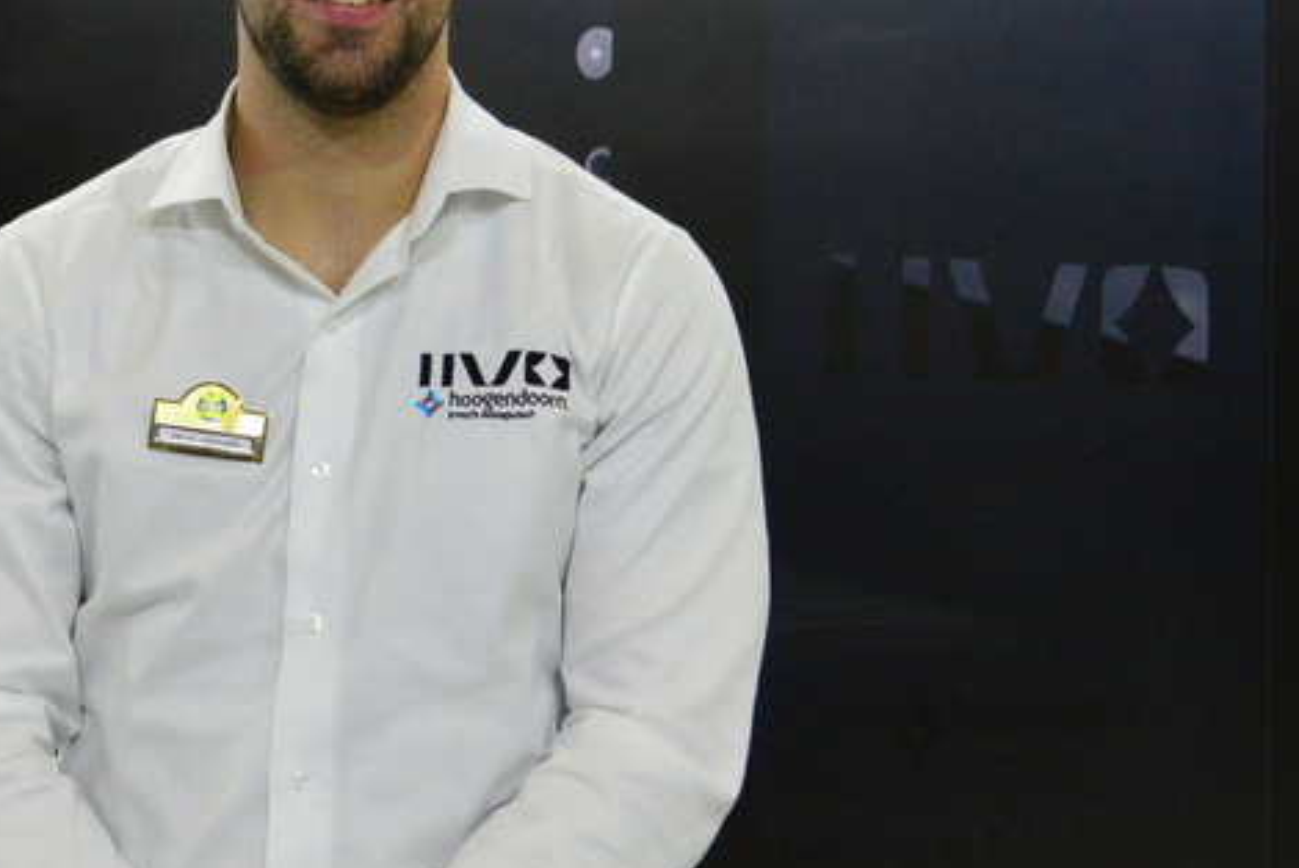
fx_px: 3538
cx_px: 0
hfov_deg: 20.2
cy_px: -15
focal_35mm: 98
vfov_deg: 13.8
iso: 1600
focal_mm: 24
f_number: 6.3
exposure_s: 1/100
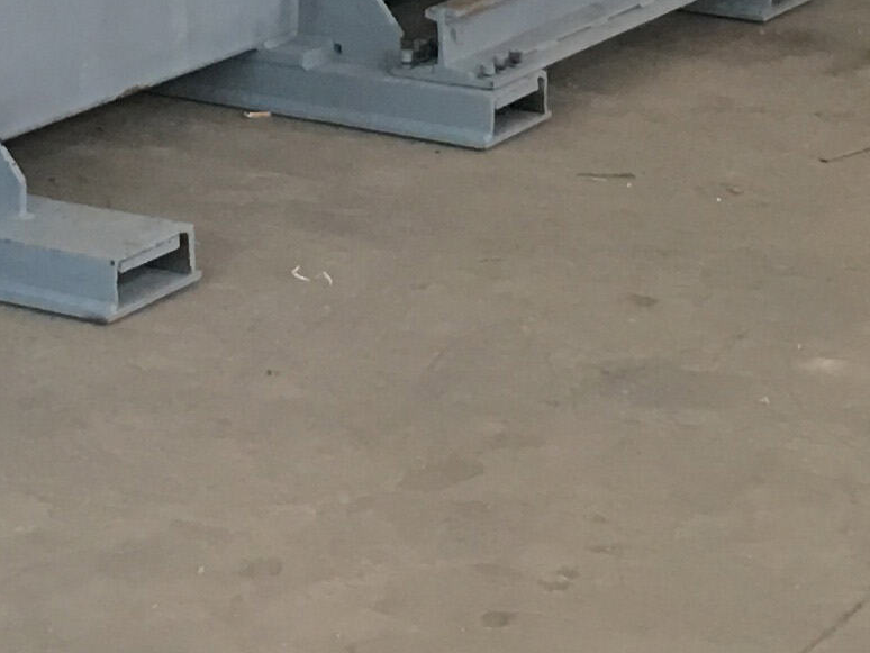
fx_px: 3796
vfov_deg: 9.4
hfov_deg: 13.0
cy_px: -489
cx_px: 178
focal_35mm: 151
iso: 100
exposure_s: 1/8
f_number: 2.2
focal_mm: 4.15
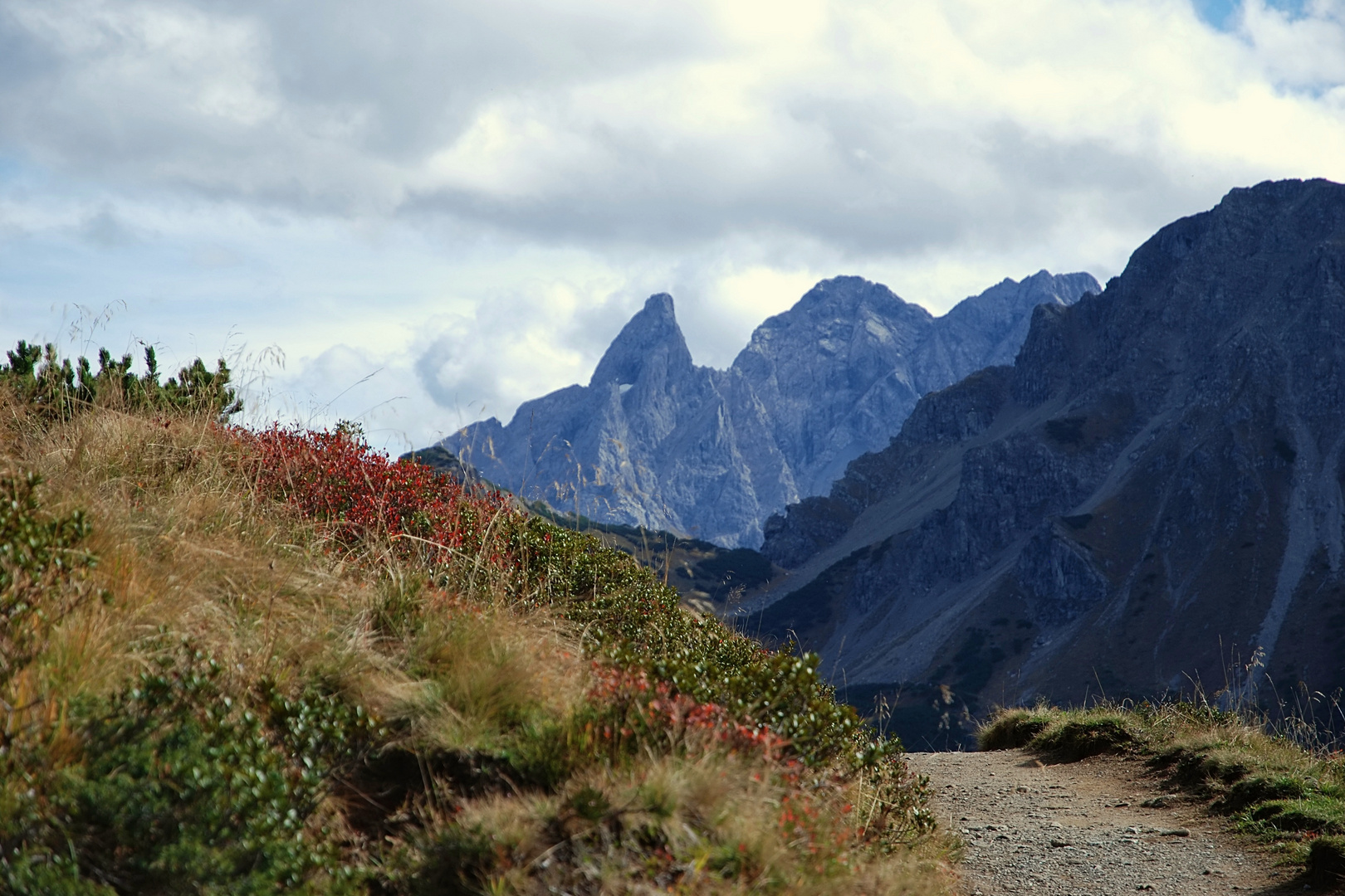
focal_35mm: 105
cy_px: 448
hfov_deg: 19.5
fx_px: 3923
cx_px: 672
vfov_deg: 13.0
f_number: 5.6
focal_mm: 70
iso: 160
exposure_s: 1/500
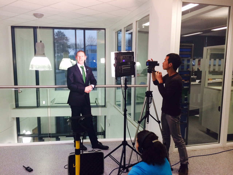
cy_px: 88
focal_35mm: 30
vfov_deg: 46.8
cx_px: 116
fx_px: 202
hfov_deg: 60.0
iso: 40
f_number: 2.2
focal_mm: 4.12
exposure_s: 1/30
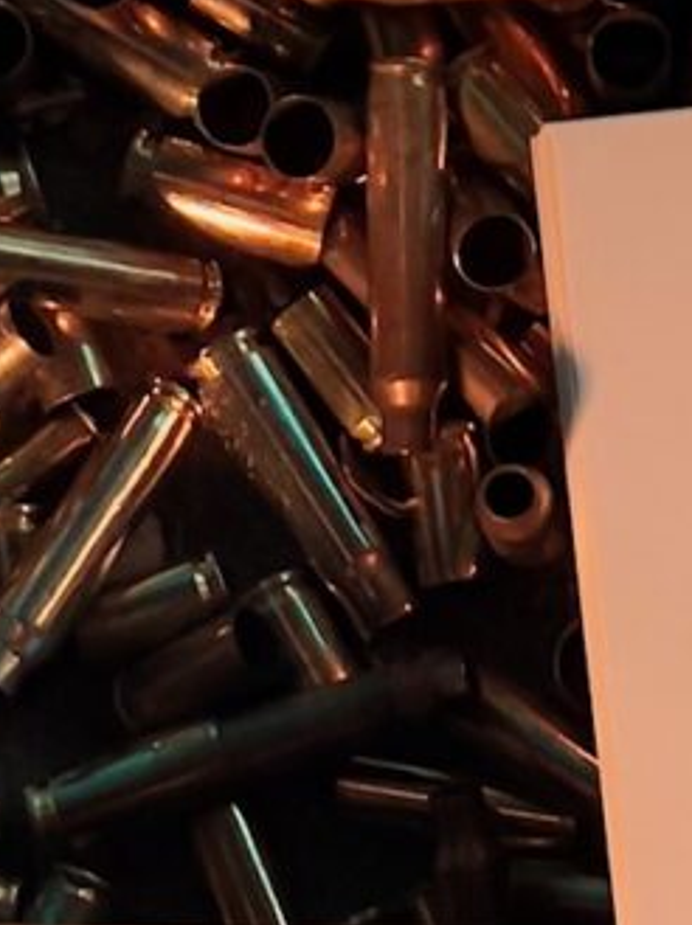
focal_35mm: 375
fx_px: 10015
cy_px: 2103
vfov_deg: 5.2
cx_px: 563
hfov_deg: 4.0
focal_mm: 9
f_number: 2.8
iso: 320
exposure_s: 1/60
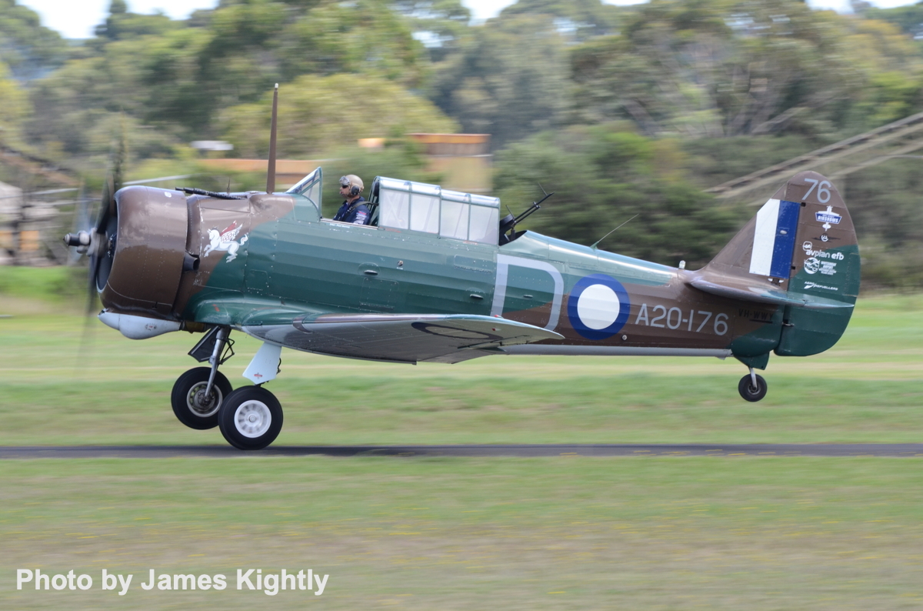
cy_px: 306
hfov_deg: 7.2
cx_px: 462
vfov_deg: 4.8
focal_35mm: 285
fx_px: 7290
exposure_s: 1/200
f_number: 10
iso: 400
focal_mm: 190
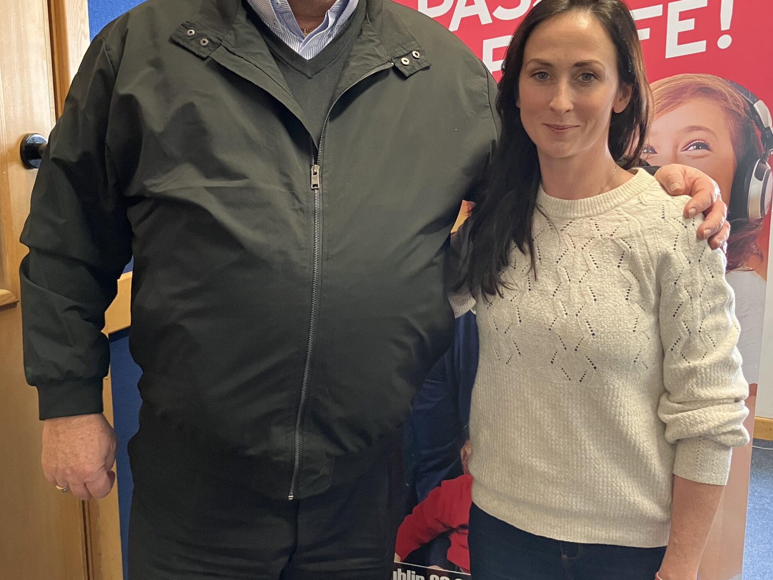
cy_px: 286
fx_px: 849
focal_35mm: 38
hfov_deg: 49.0
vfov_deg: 37.7
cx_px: 390
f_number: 1.8
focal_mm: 3.99
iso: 160
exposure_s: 1/50
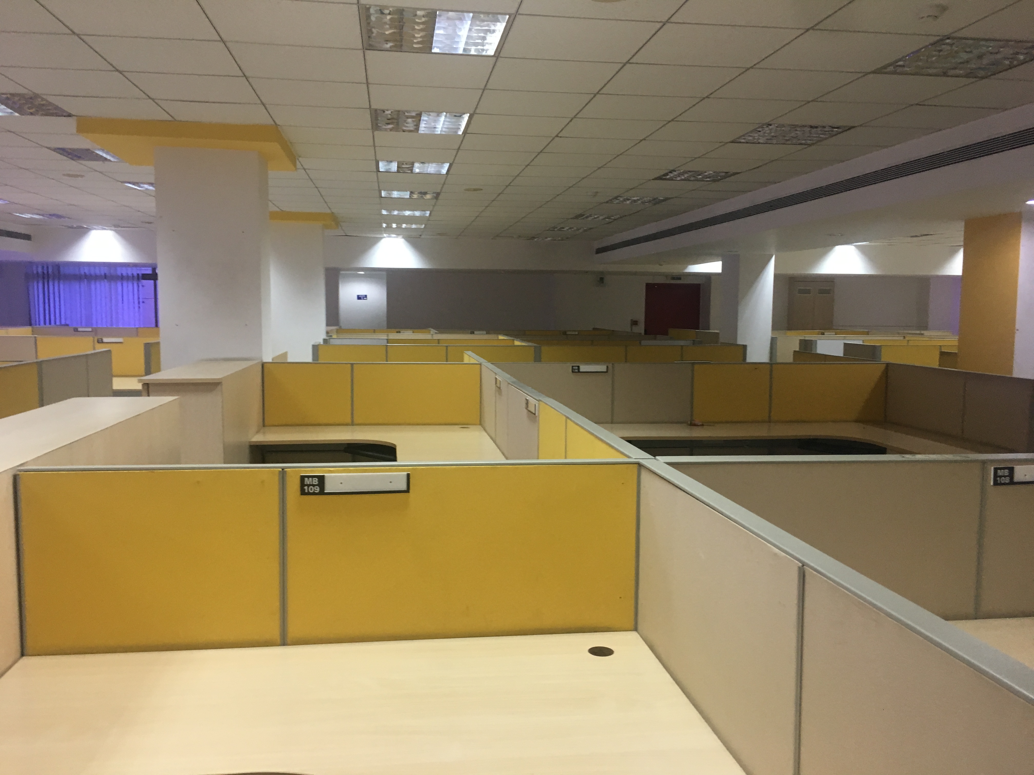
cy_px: 388
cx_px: 517
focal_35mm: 29
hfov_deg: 61.7
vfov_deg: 48.2
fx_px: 866
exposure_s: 1/33
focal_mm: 4.15
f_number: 2.2
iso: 125
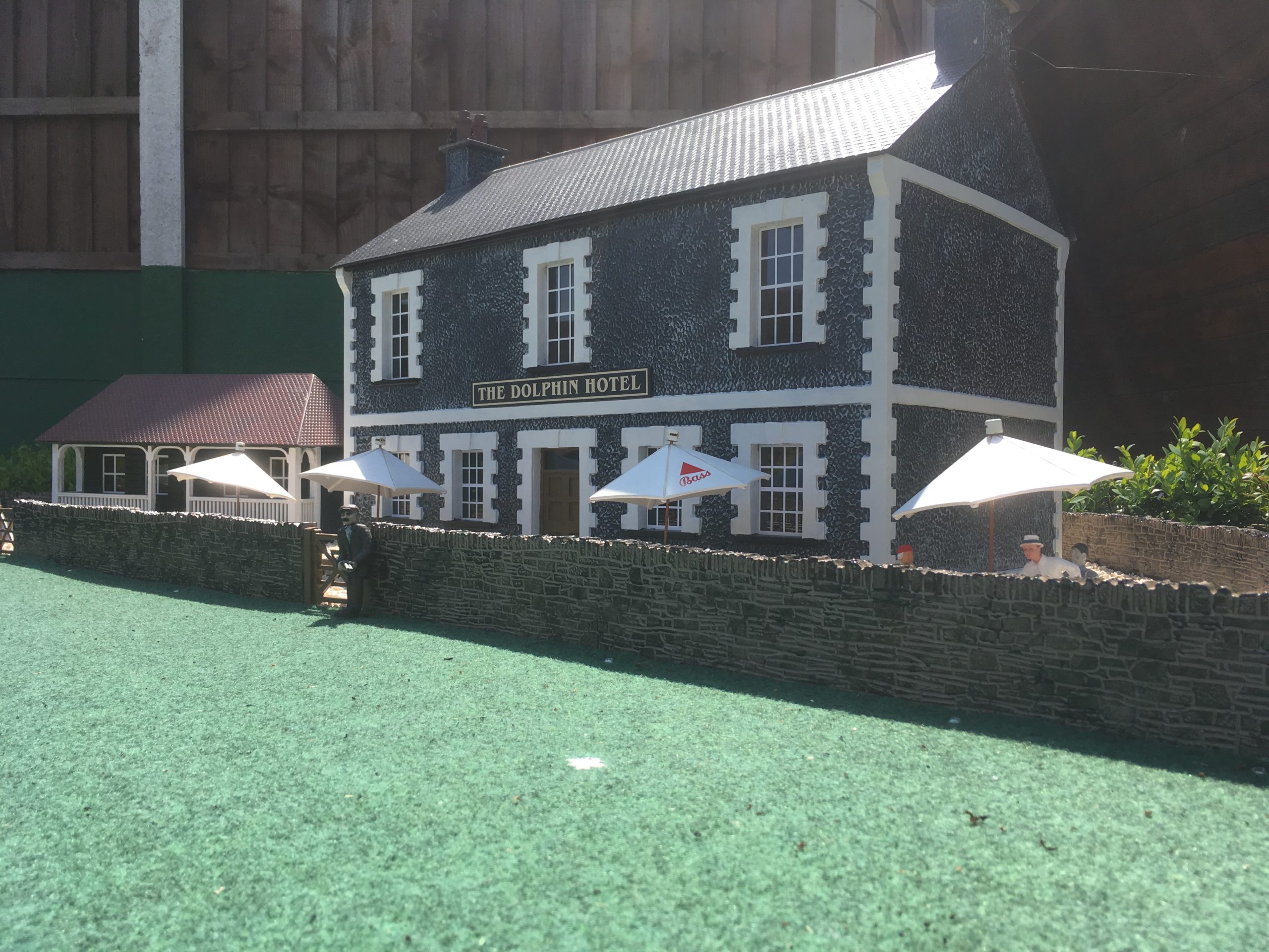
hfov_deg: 61.7
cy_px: 476
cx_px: 634
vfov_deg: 48.2
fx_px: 1063
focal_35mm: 29
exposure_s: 1/986
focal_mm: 4.15
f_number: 2.2
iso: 25
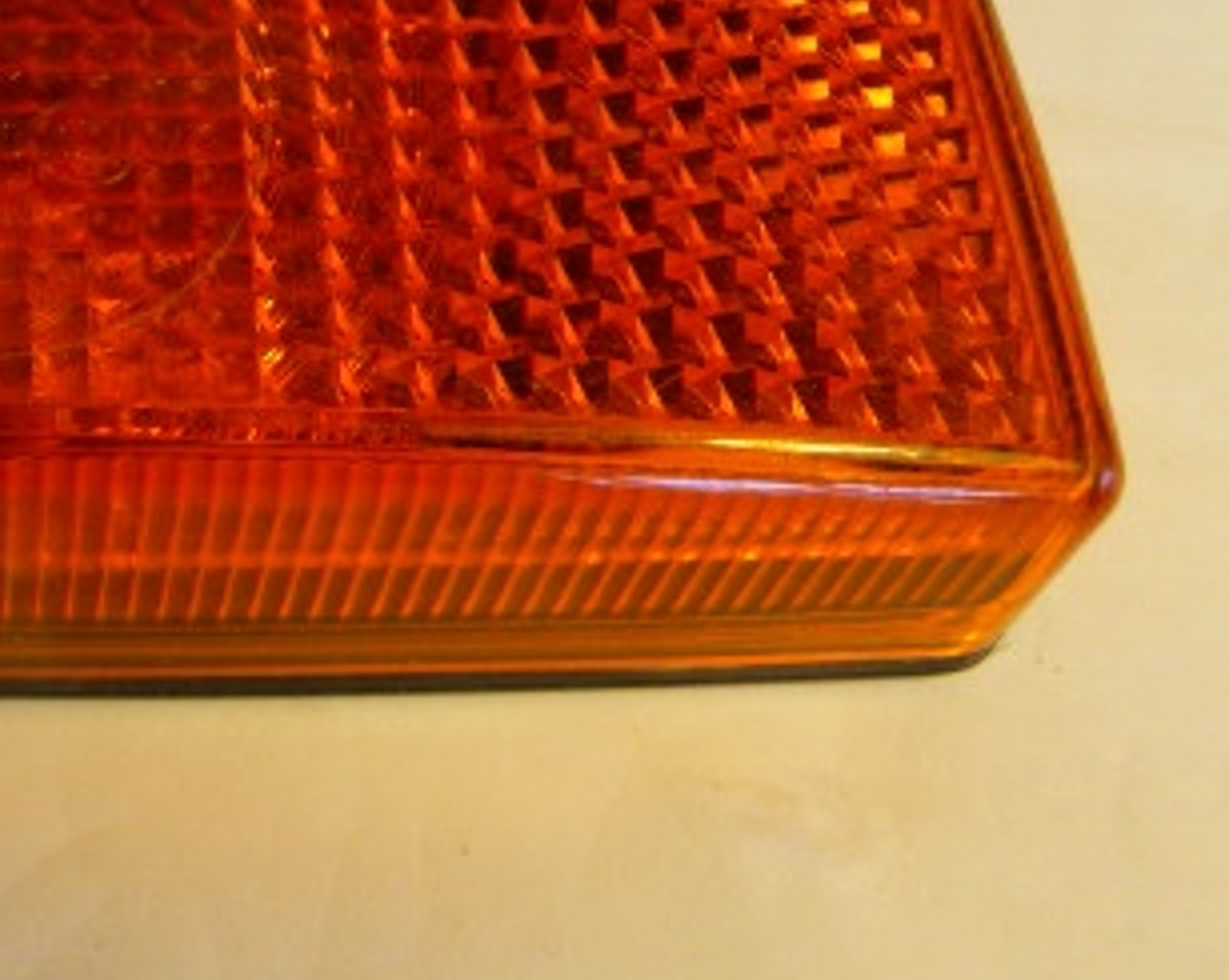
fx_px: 2071
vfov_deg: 26.6
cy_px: 440
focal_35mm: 57
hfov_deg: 30.6
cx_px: -8
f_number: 3.3
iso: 100
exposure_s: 1/40
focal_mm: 4.7
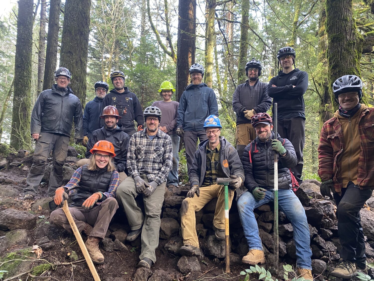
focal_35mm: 26
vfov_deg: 53.1
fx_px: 281
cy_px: 140
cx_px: 187
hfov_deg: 67.3
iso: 250
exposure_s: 1/60
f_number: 1.8
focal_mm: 4.25
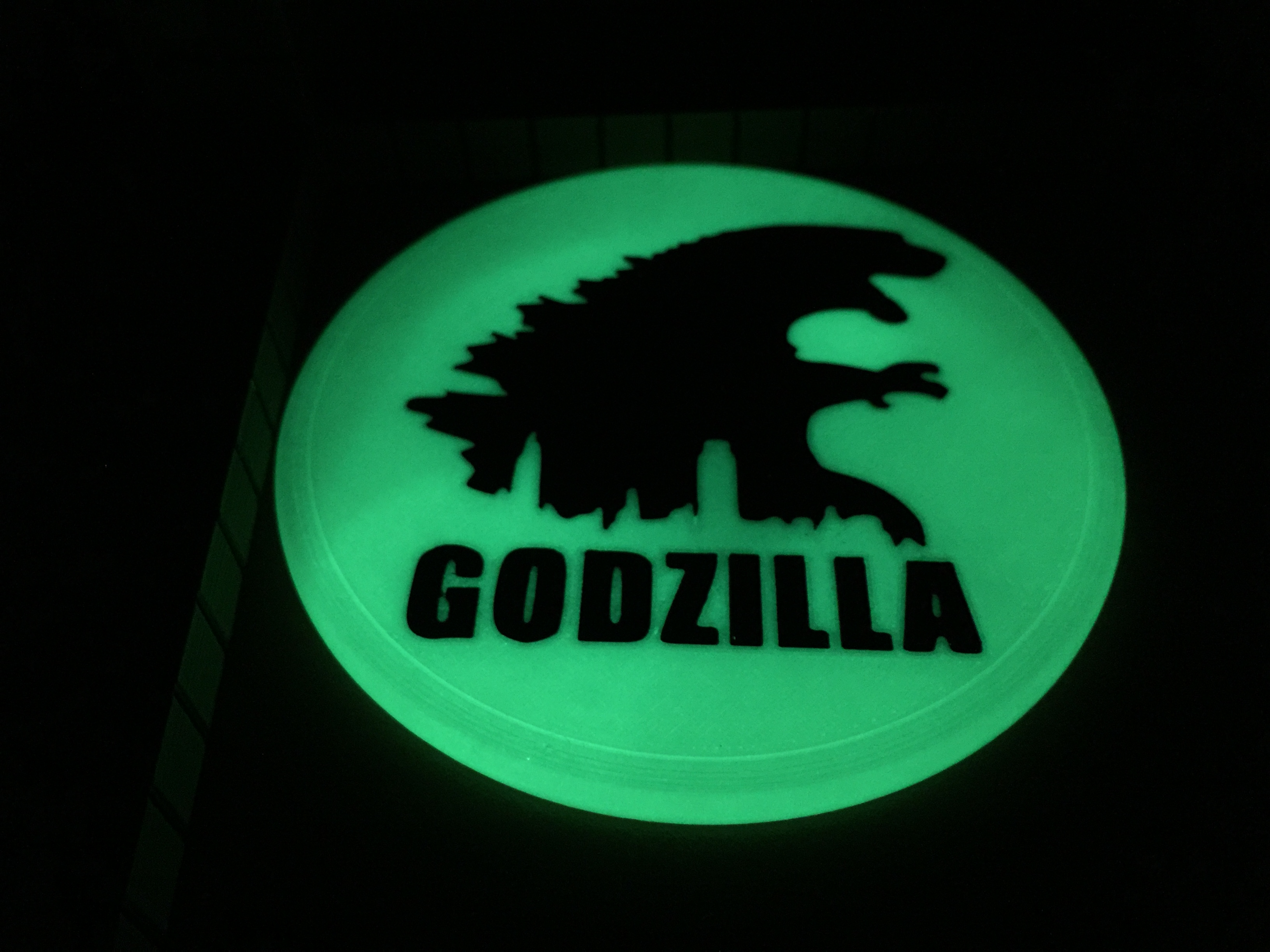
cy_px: 476
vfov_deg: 48.2
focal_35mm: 29
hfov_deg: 61.7
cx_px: 635
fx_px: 1064
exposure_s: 1/4
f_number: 2.2
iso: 200
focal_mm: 4.15
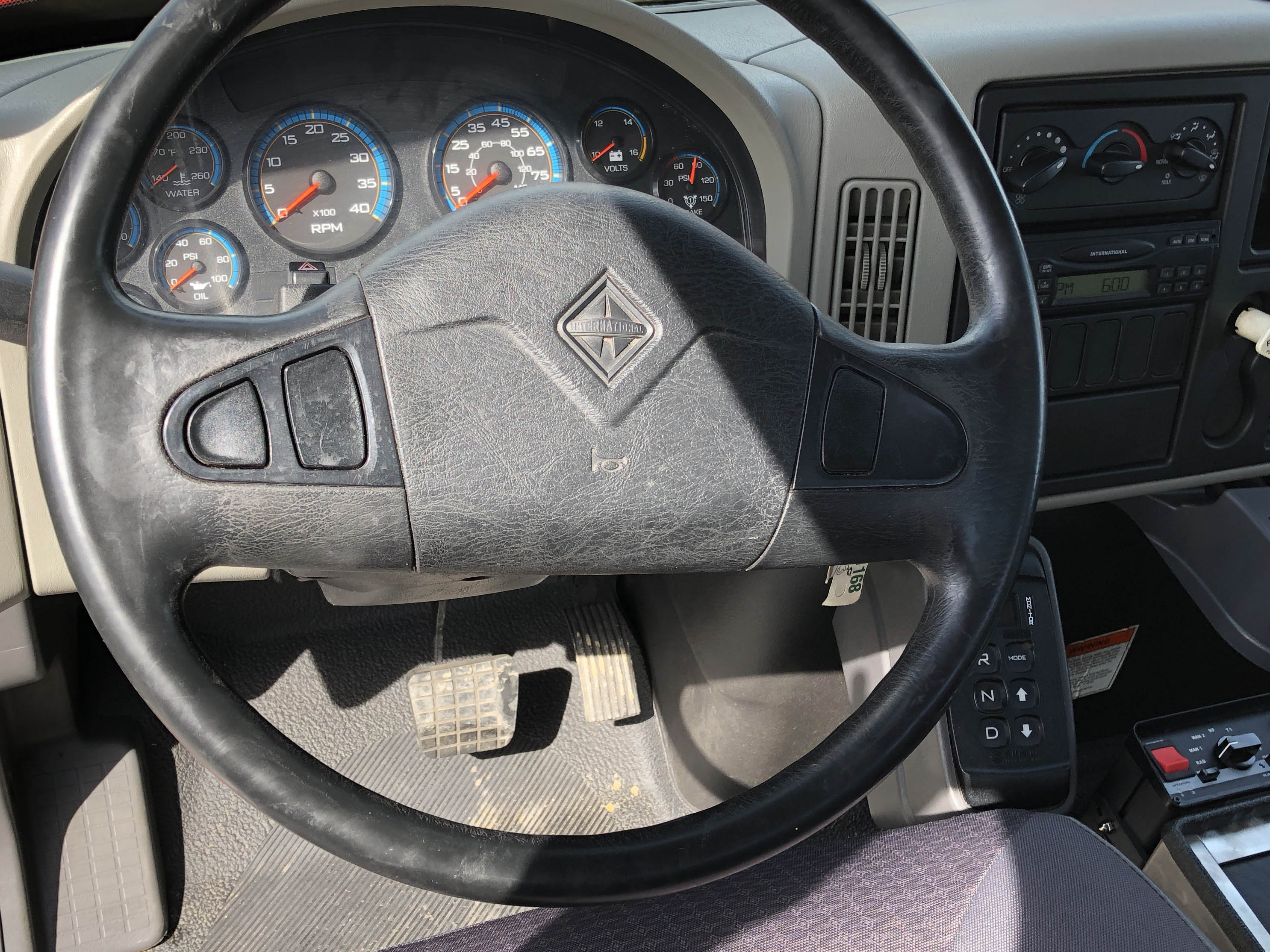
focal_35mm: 38
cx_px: 609
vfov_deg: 37.7
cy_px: 461
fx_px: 1394
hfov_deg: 49.0
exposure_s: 1/259
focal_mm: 4
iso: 20
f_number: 1.8
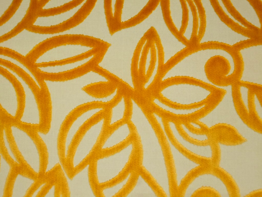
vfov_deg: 27.0
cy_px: 98
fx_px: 409
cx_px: 131
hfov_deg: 35.5
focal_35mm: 54
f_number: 4.9
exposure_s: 1/60
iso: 500
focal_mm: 9.6
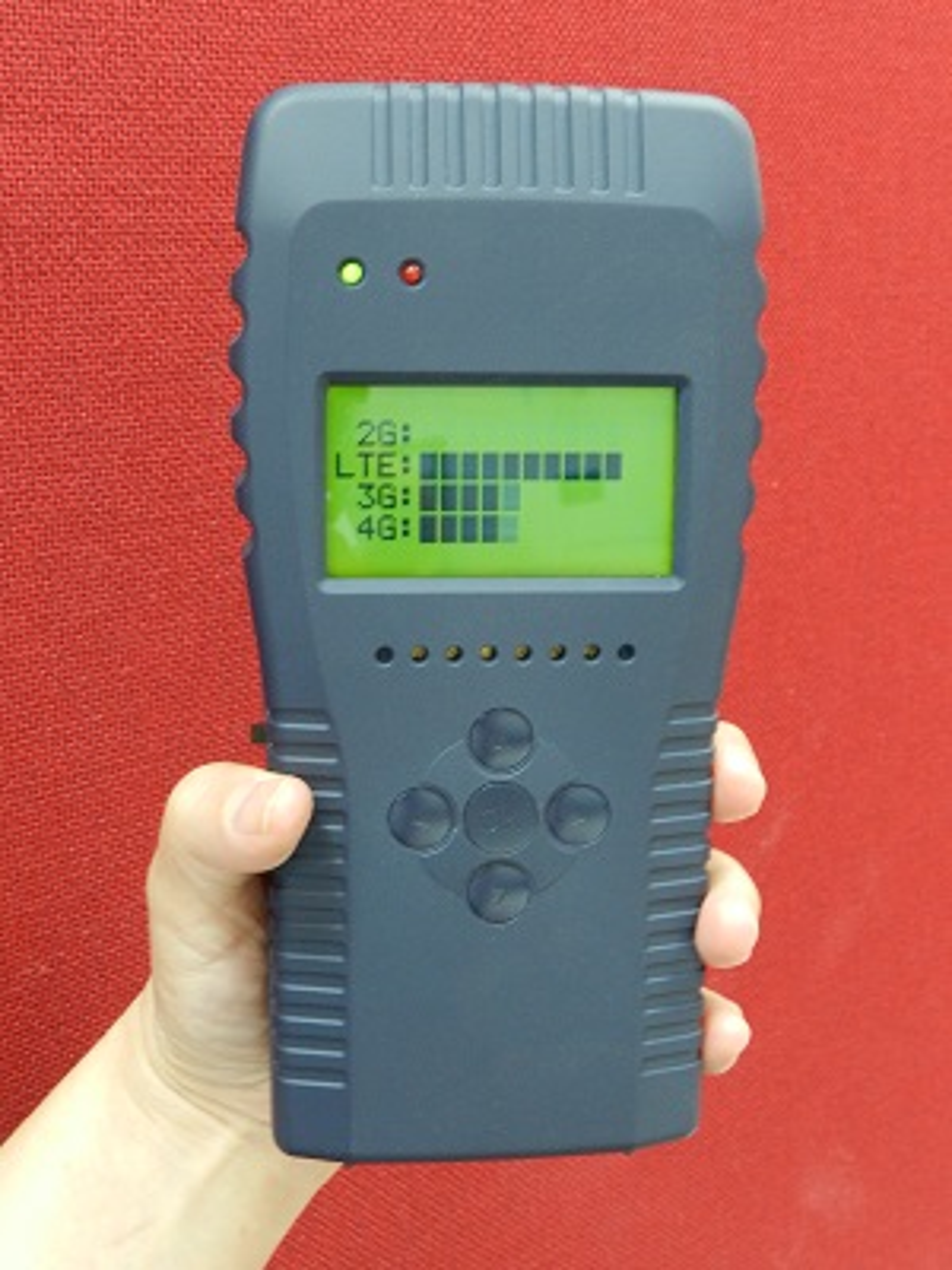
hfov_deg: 31.5
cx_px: 476
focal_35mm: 46
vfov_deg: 41.2
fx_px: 1687
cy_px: 635
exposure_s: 1/5
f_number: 4.2
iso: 400
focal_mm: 8.1
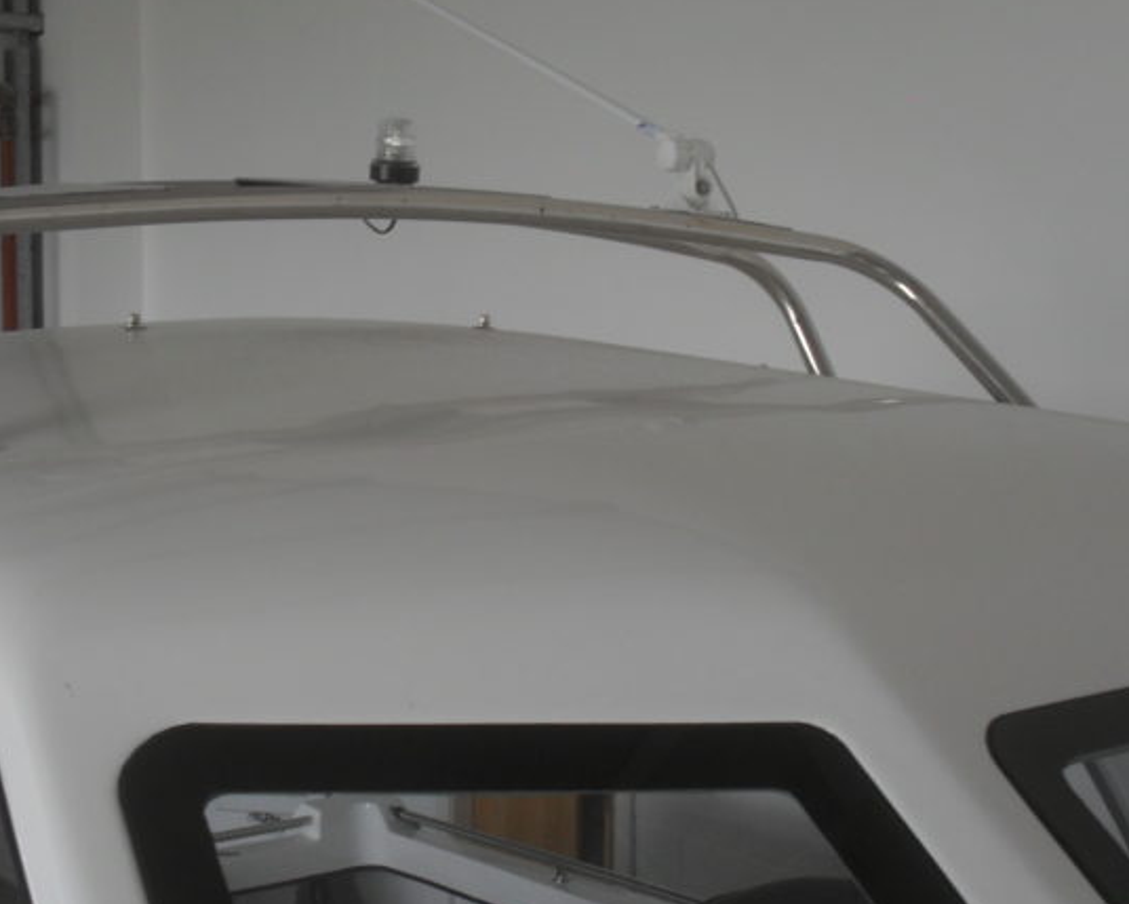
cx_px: 535
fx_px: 1704
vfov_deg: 29.7
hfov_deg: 36.6
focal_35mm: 51
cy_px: 453
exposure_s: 1/45
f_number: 3.2
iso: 100
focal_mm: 6.3
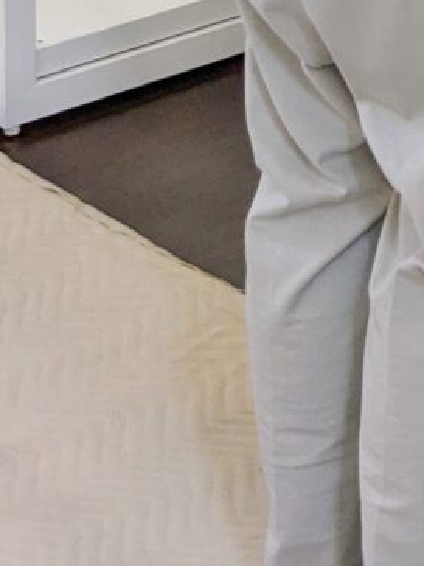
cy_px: -872
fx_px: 2482
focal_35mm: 152
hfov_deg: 9.2
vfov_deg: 10.7
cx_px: 842
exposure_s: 1/120
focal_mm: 4.38
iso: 79
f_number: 1.73
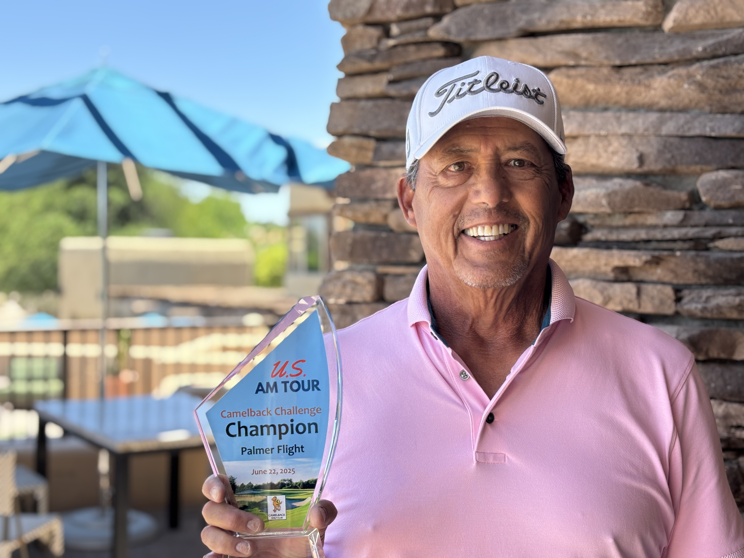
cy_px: 279
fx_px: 1118
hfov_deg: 36.8
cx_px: 372
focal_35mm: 52
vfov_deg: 28.0
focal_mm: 5.96
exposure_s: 1/374
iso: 32
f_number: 1.6
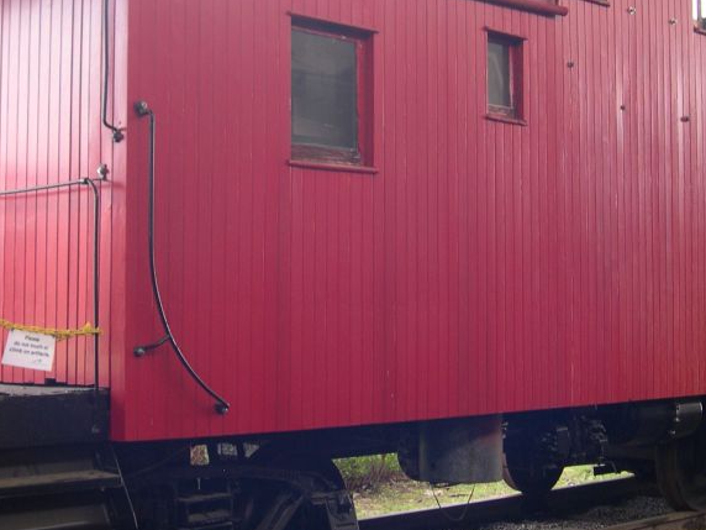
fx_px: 1387
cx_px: 331
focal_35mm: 68
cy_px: 232
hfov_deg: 28.6
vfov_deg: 21.6
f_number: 2.8
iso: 100
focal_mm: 8
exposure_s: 1/60.3
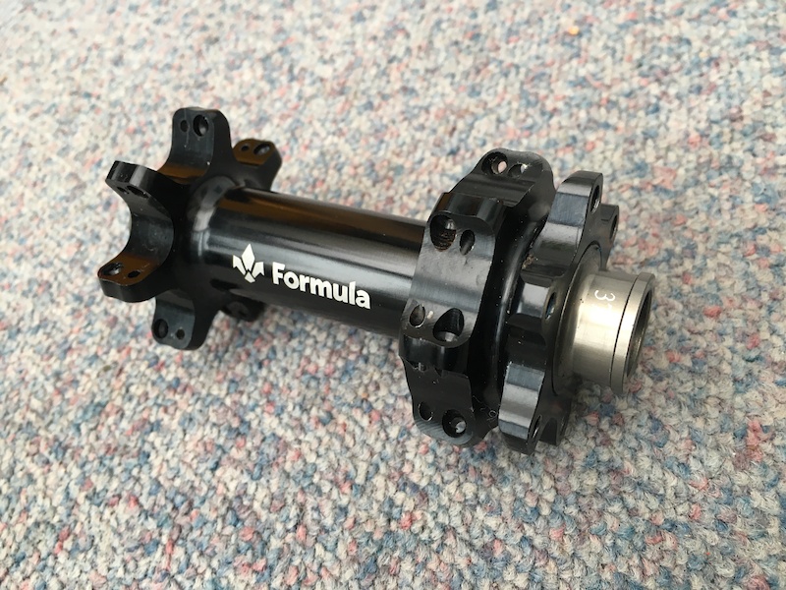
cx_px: 393
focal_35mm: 29
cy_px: 295
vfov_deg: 48.2
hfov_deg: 61.7
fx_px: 658
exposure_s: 1/33
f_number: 2.2
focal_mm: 4.15
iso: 80
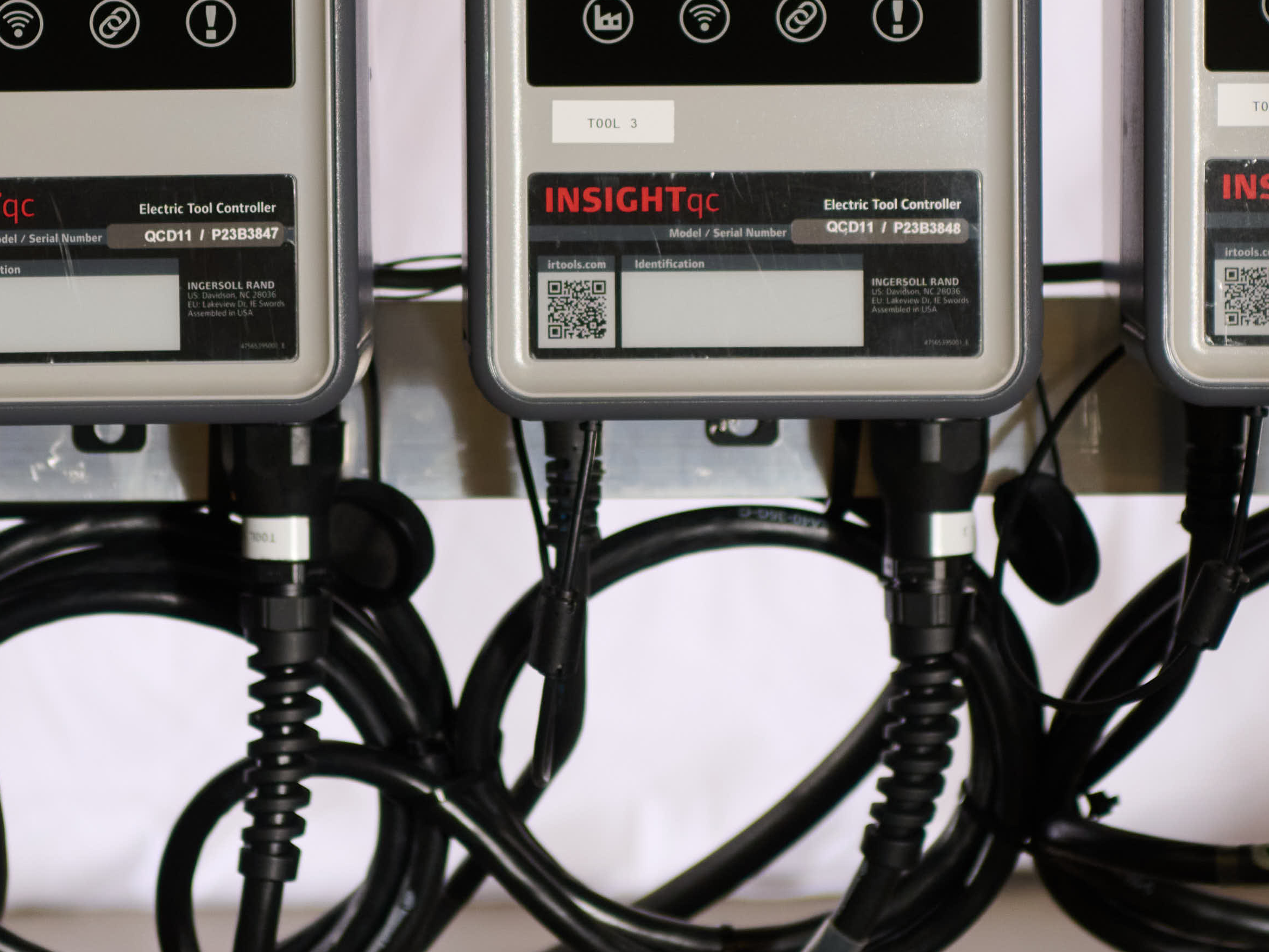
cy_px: -76
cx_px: 524
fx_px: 8468
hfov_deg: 8.6
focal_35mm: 231
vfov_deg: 6.4
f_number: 4
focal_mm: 70
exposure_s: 1/160
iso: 500
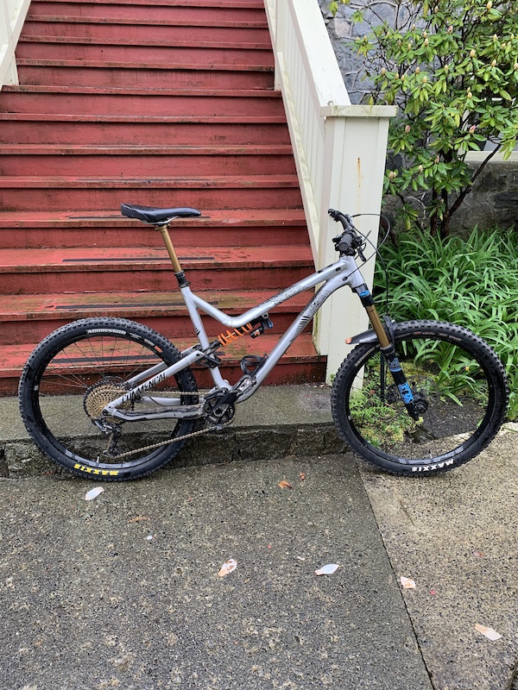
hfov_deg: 53.1
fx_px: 519
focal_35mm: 26
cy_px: 345
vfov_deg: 67.3
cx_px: 259
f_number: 1.8
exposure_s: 1/121
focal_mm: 4.25
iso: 50
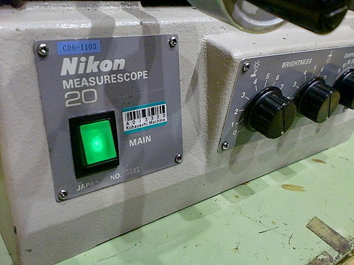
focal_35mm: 35
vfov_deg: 40.7
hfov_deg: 52.6
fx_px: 358
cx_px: 177
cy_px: 132
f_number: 3.1
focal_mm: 6.3
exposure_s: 1/60
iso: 800
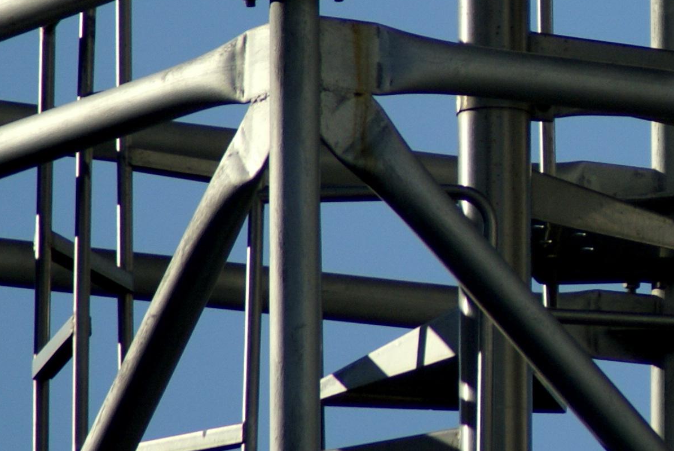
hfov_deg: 1.4
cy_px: 145
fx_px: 27330
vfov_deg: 0.9
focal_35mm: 1458
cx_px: 842
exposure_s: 1/1250
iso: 200
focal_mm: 300
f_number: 5.6
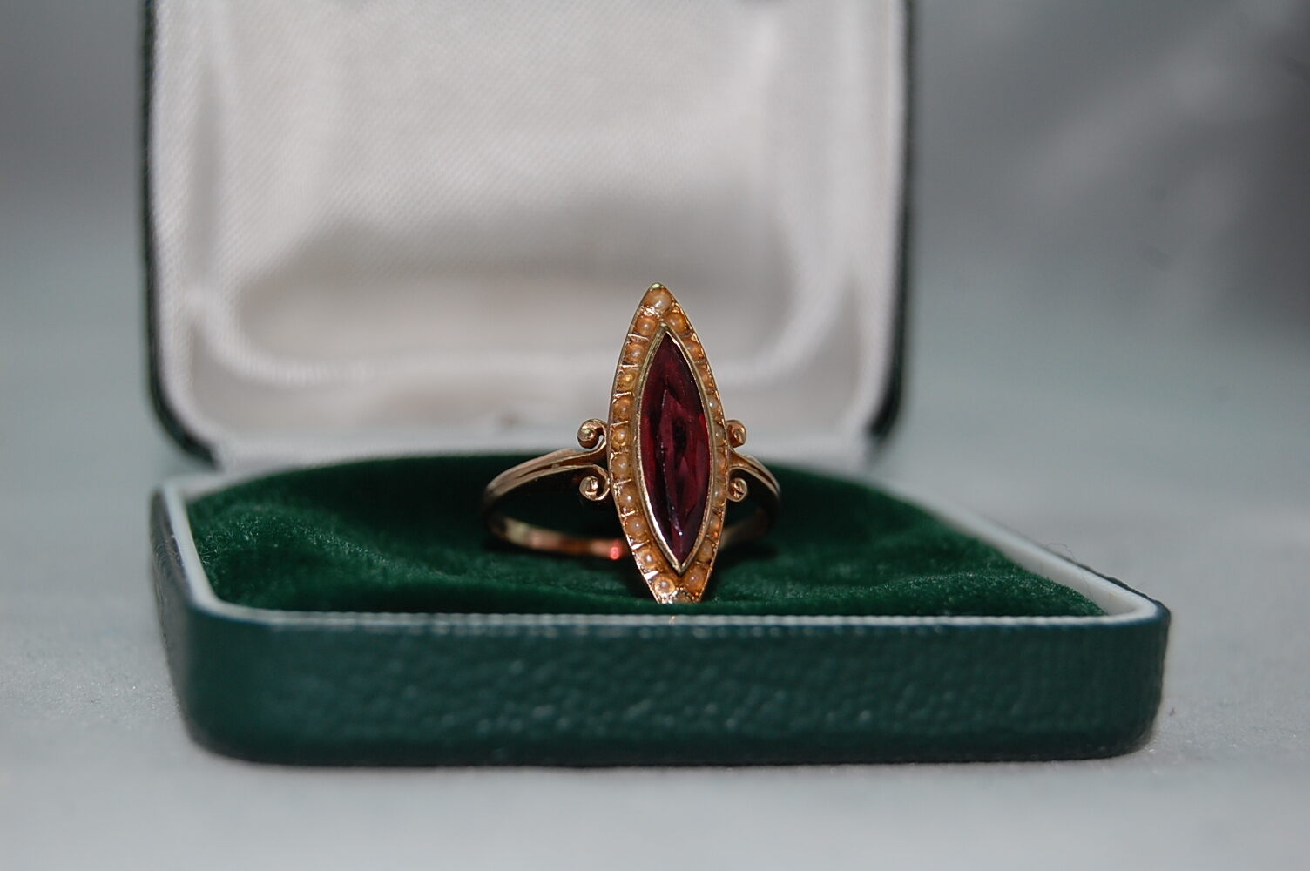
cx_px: 655
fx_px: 2999
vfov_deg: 16.5
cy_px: 436
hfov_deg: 24.6
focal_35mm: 82
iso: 320
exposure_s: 1/60
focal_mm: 55
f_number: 5.6
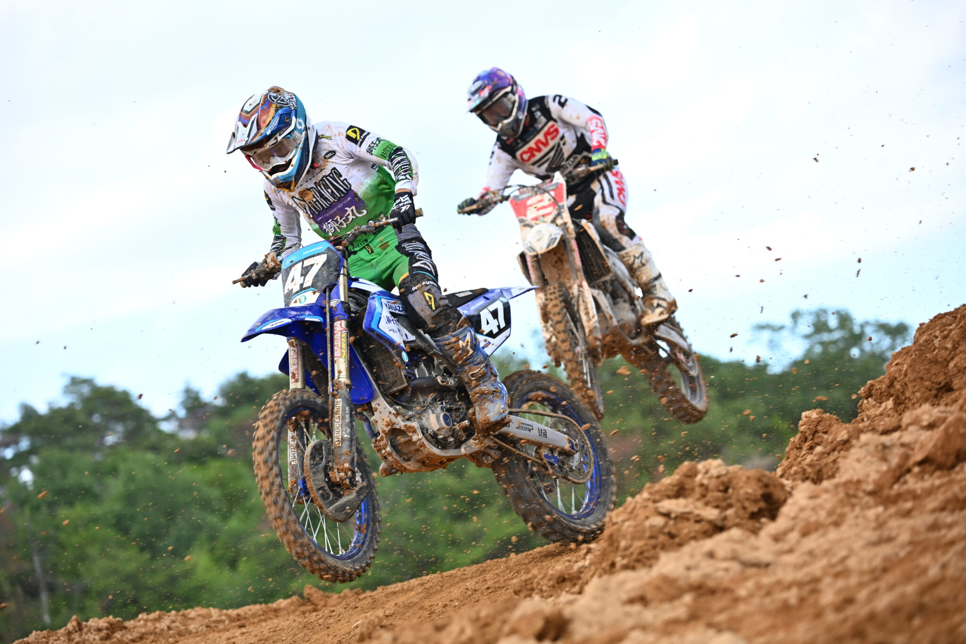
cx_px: 483
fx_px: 4963
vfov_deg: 7.4
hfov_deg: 11.1
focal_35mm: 185
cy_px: 322
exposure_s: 1/800
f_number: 5.6
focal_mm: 185
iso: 500
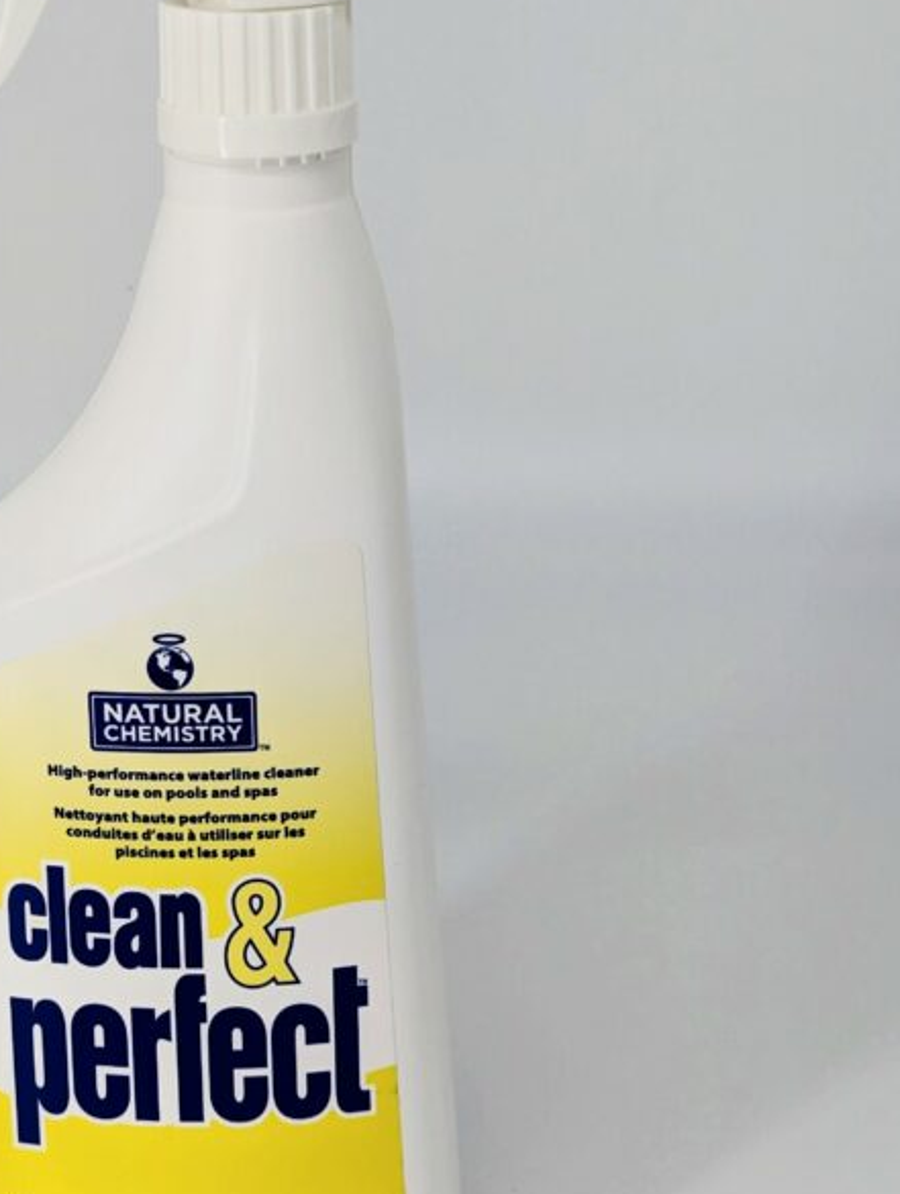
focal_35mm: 84
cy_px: 523
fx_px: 2902
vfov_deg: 23.2
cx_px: 234
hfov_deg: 17.5
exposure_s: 1/371
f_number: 1.85
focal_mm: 6.81
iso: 63
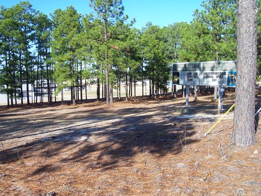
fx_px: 256
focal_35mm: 34
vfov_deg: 41.8
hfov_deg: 54.0
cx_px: 130
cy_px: 98
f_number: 5.6
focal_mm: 5.6
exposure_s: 1/180
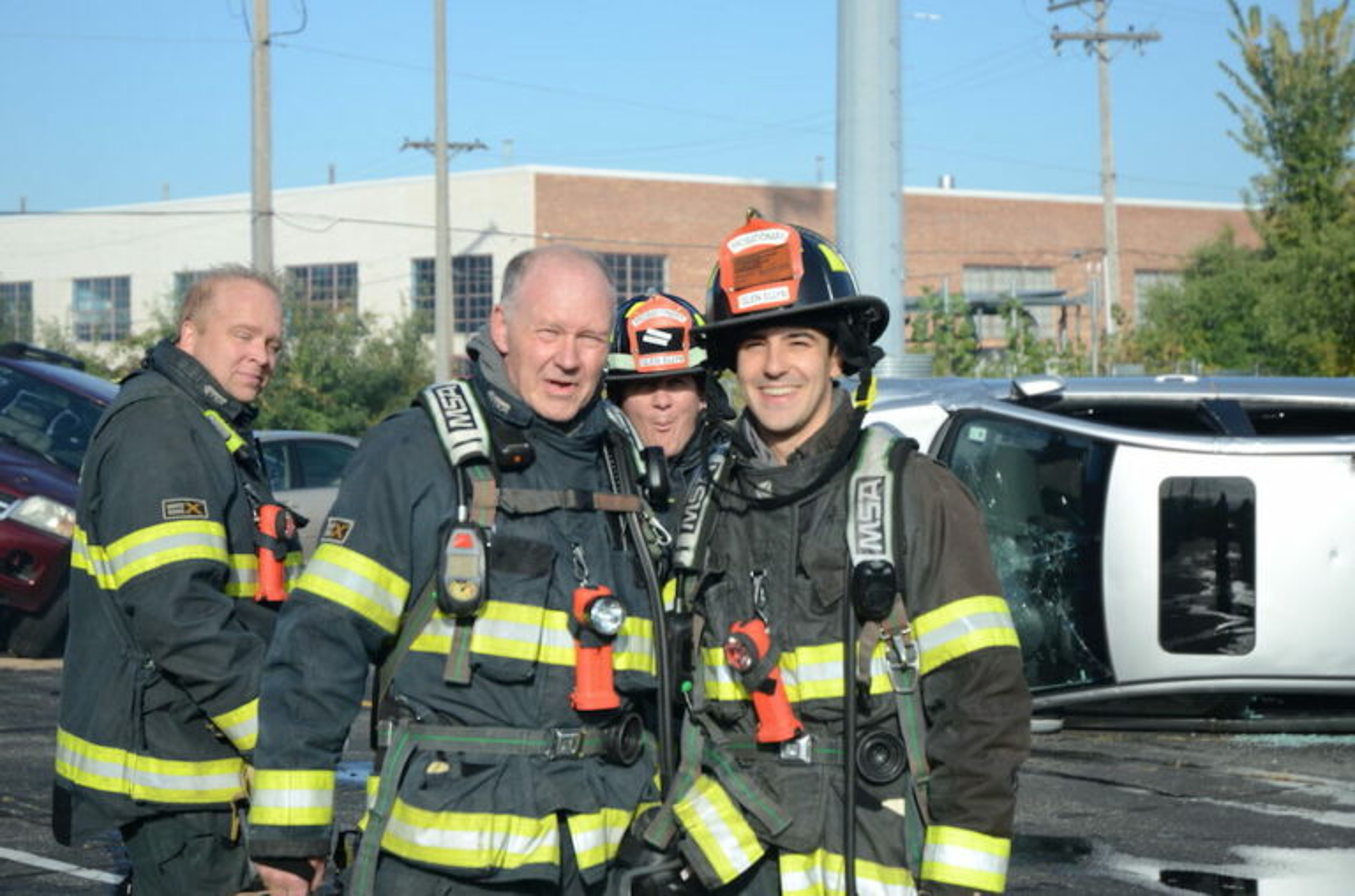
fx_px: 2816
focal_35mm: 75
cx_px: 678
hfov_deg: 27.1
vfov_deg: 18.1
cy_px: 448
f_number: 4.5
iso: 110
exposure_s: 1/640
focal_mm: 50
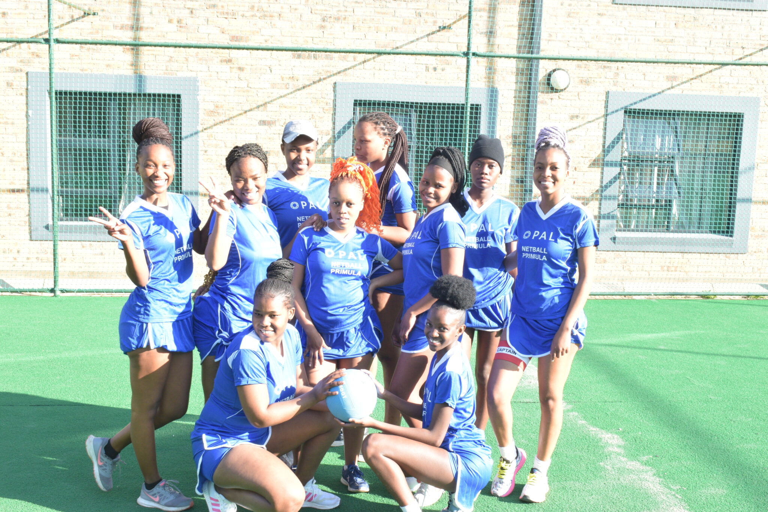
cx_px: 384
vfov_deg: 29.9
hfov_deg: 43.6
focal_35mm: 45
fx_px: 960
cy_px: 256
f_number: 16
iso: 800
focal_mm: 30
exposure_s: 1/100
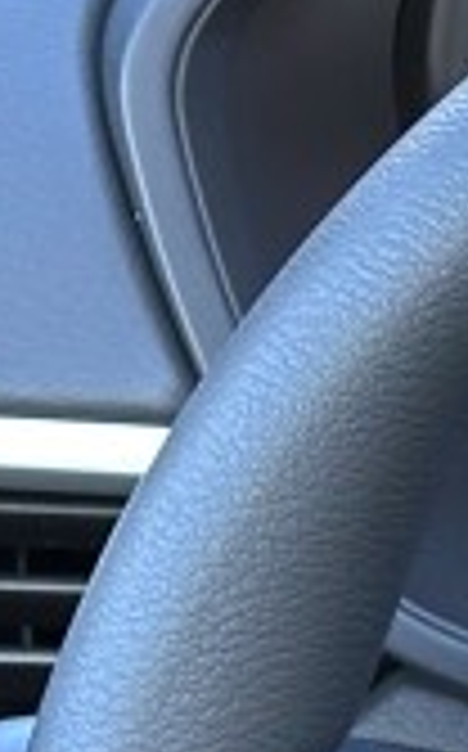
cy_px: 1279
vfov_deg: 6.6
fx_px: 6384
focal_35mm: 312
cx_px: 1449
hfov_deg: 4.1
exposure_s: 1/60
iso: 100
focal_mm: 6.86
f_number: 1.78
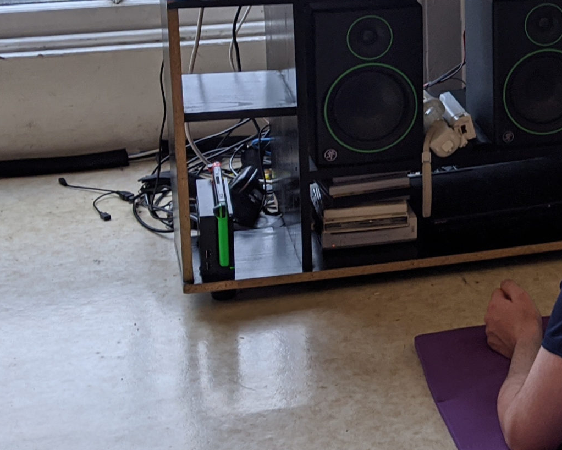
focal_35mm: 66
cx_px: 561
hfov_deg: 27.1
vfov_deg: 23.1
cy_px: 177
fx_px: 1098
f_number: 1.8
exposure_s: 1/99.9
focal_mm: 4.44
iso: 49
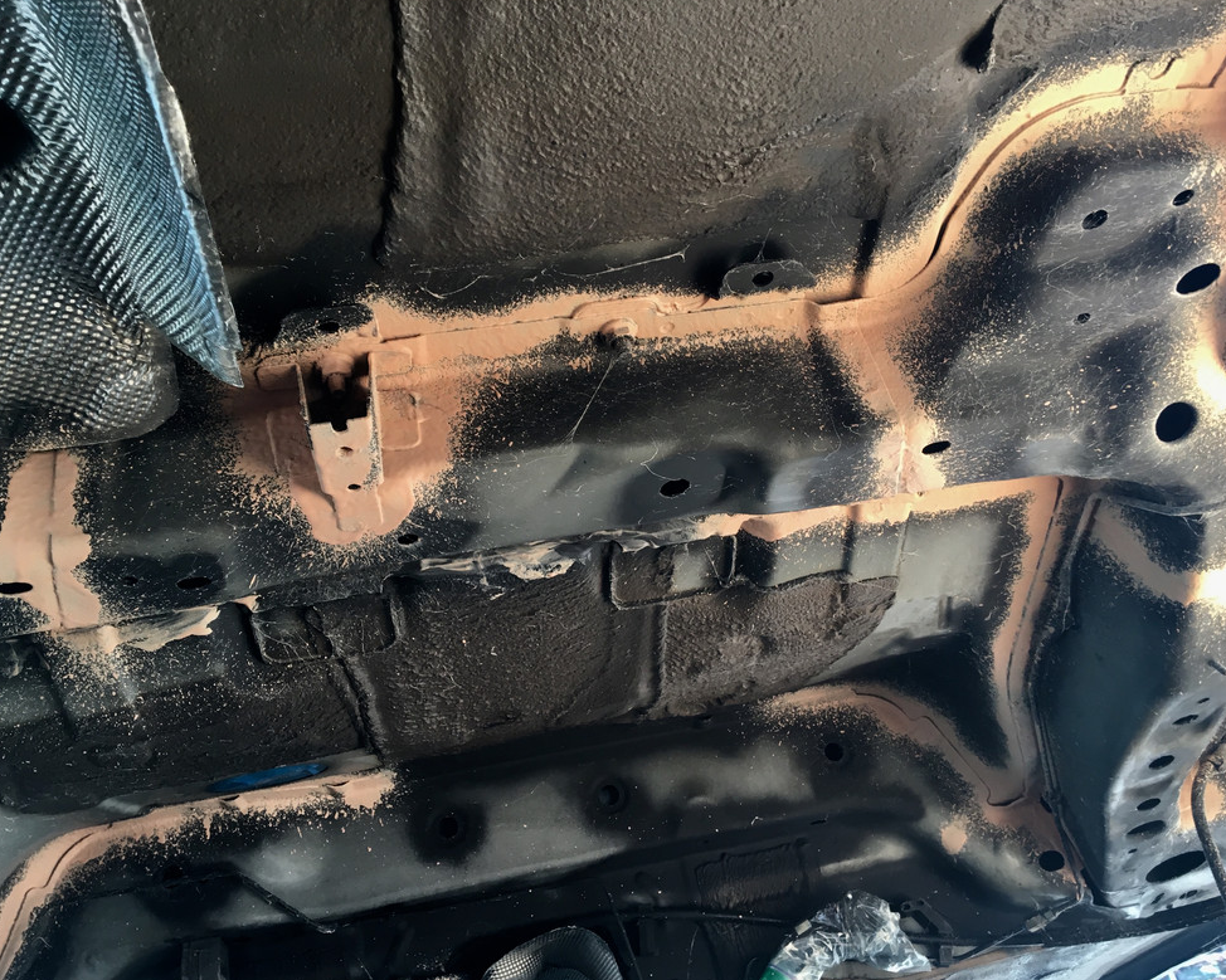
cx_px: 604
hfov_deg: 57.2
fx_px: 1125
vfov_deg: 47.1
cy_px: 494
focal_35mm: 31
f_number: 2.2
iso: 25
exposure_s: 1/40
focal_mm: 4.15
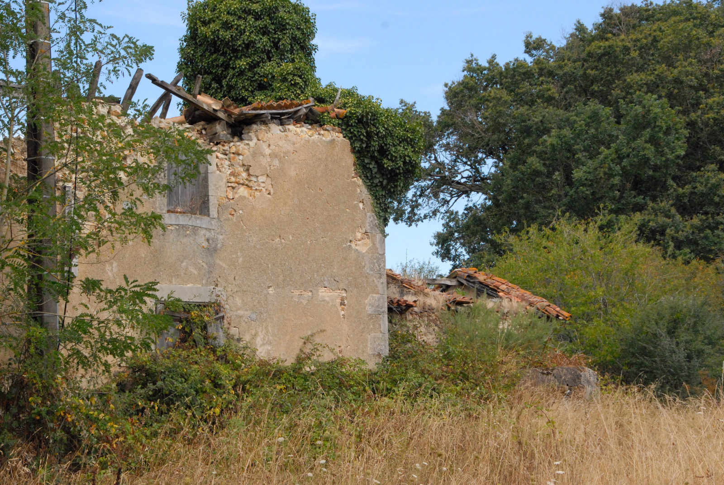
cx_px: 362
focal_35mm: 75
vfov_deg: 18.2
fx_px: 1510
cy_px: 242
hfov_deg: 27.0
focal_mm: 50
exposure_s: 1/800
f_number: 11
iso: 1250
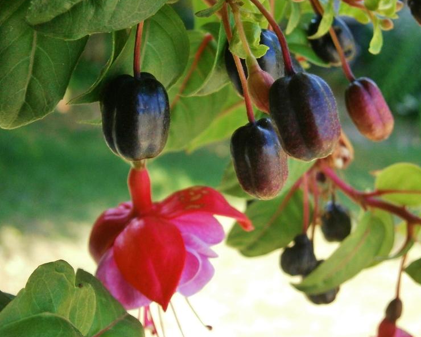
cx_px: 230
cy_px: 133
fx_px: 773
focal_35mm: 62
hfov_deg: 30.5
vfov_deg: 24.5
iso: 320
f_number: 3.4
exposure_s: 1/250
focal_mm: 8.3
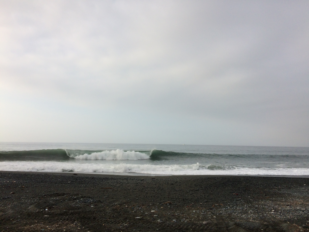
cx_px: 154
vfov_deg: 48.2
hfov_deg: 61.7
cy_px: 116
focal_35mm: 29
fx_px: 259
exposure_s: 1/1953
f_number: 2.2
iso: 32
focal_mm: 4.15
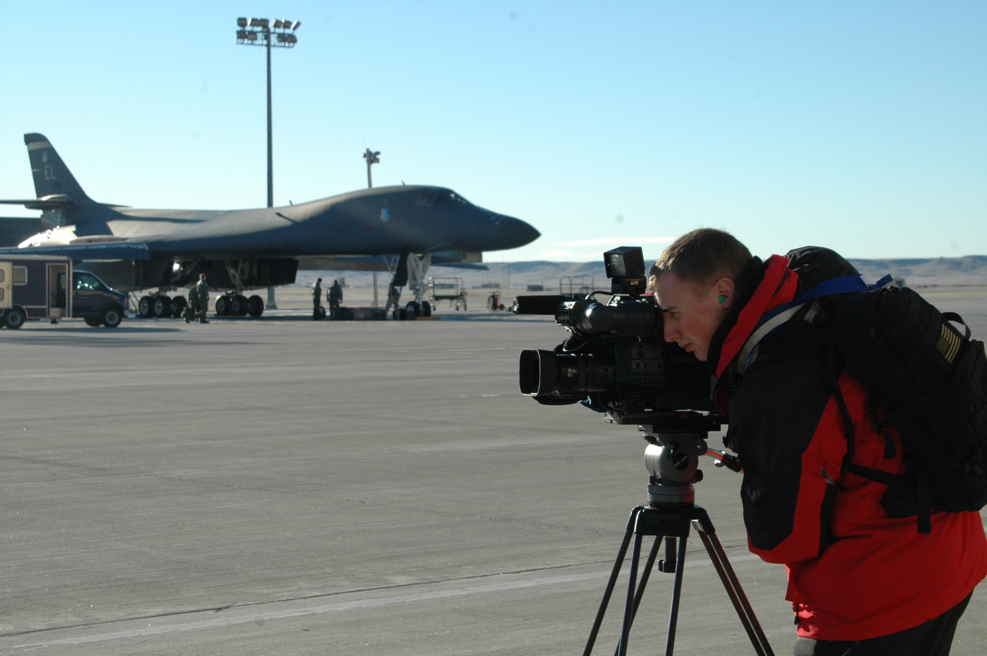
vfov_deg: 17.5
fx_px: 2136
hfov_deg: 26.0
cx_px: 494
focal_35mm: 78
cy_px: 328
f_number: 10
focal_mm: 52
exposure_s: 1/400
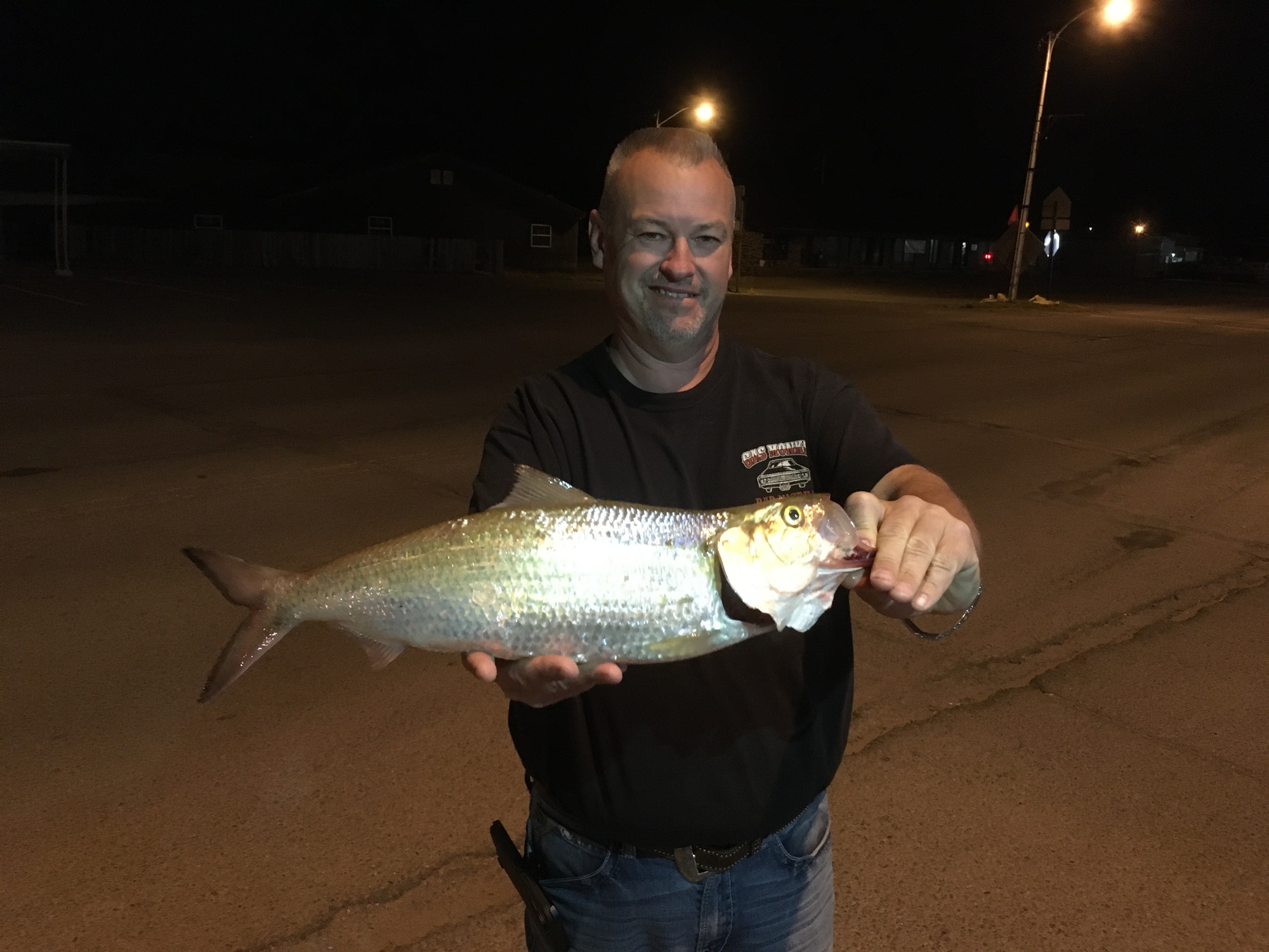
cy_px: 476
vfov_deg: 48.2
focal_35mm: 29
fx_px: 1063
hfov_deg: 61.7
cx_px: 634
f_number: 2.2
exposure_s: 1/15
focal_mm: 4.15
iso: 400
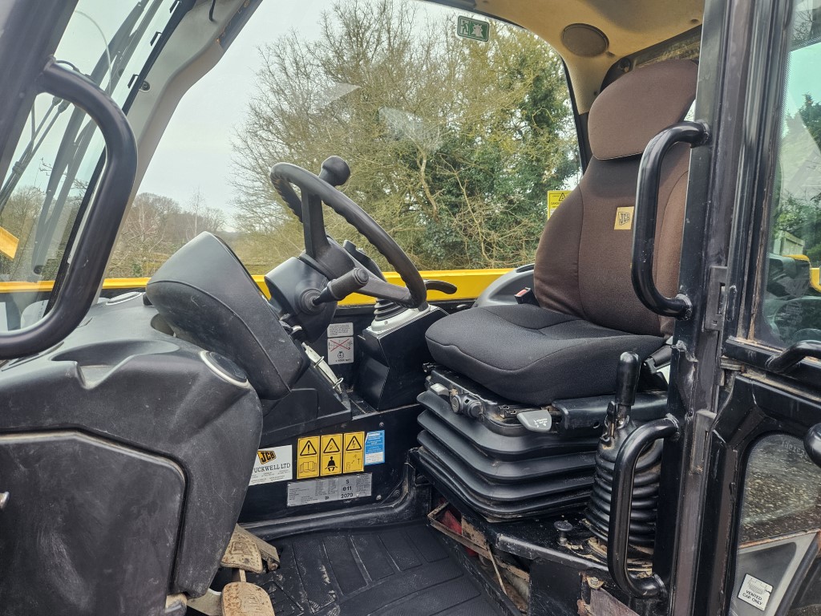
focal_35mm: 23
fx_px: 545
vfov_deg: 58.9
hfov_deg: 73.9
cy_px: 308
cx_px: 410
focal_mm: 5.4
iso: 160
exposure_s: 1/180
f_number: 1.8
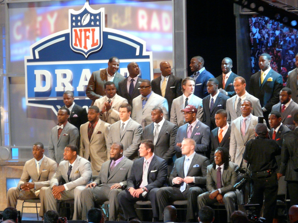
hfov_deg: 7.9
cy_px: 109
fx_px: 2169
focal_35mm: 252
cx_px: 147
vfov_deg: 5.9
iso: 400
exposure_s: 1/15
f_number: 3.6
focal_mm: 35.9
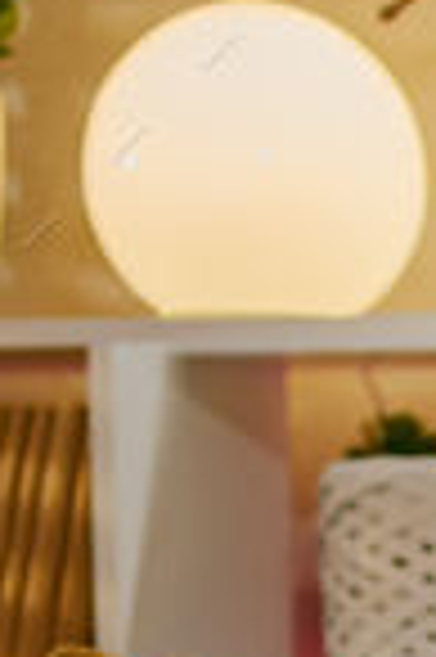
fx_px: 3860
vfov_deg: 9.3
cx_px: 1142
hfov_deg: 6.1
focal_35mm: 212
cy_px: 1100
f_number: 1.8
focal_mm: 35
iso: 320
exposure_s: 1/320
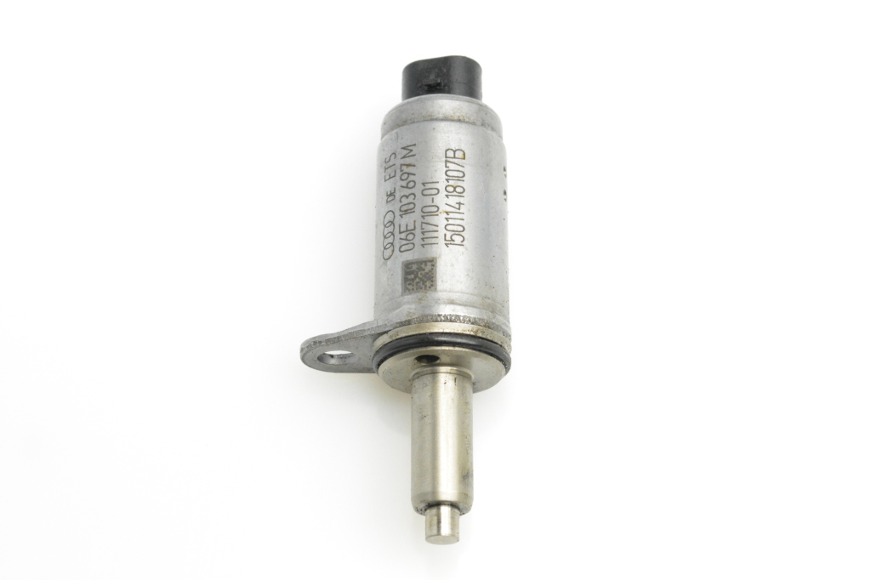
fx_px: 1995
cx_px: 436
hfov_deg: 24.6
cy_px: 290
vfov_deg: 16.5
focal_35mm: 82
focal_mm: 55
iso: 6400
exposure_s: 1/320
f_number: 11
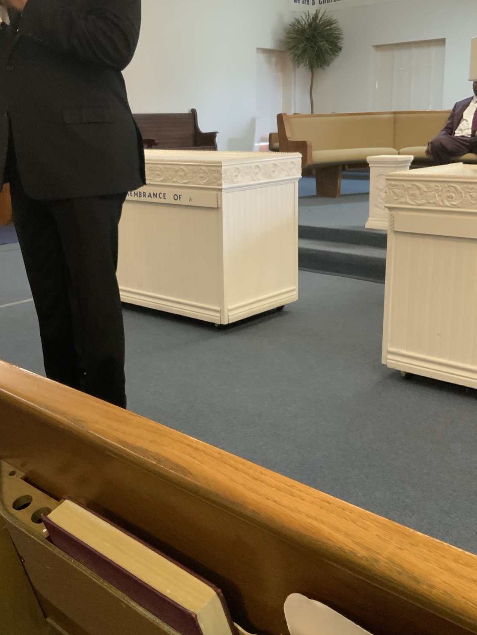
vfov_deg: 46.6
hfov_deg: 35.8
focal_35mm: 40
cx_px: 185
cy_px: 269
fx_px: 735
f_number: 1.8
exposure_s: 1/60
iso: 250
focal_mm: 3
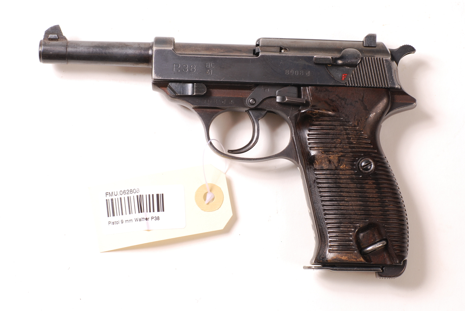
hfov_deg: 19.4
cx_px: 232
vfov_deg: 13.1
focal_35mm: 105
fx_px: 1358
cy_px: 156
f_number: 11
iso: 100
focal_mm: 70
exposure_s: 1/60
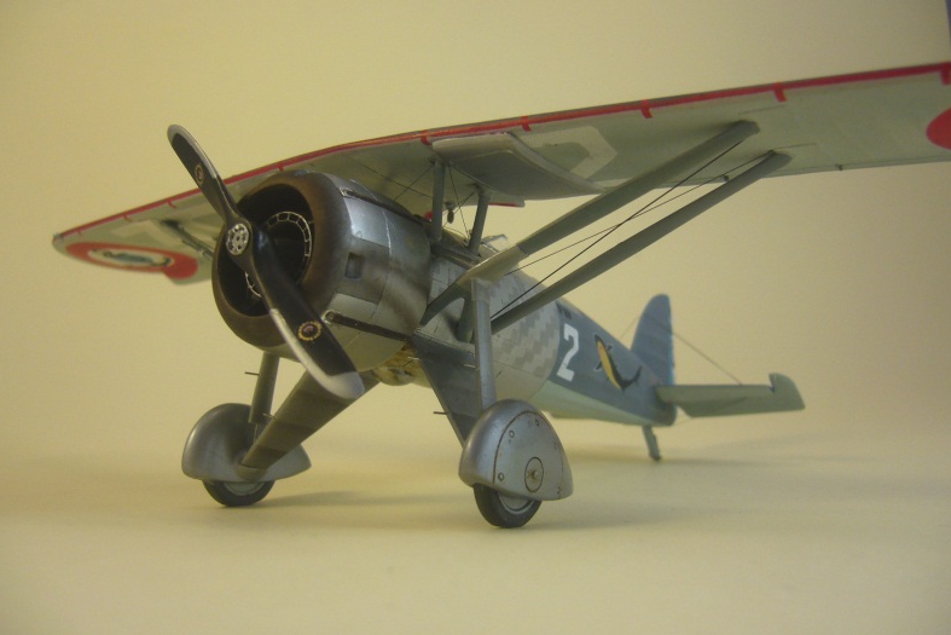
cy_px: 306
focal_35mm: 37
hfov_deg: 51.9
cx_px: 470
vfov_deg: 36.0
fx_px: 978
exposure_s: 1/60
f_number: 2.8
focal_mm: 5.8
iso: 80
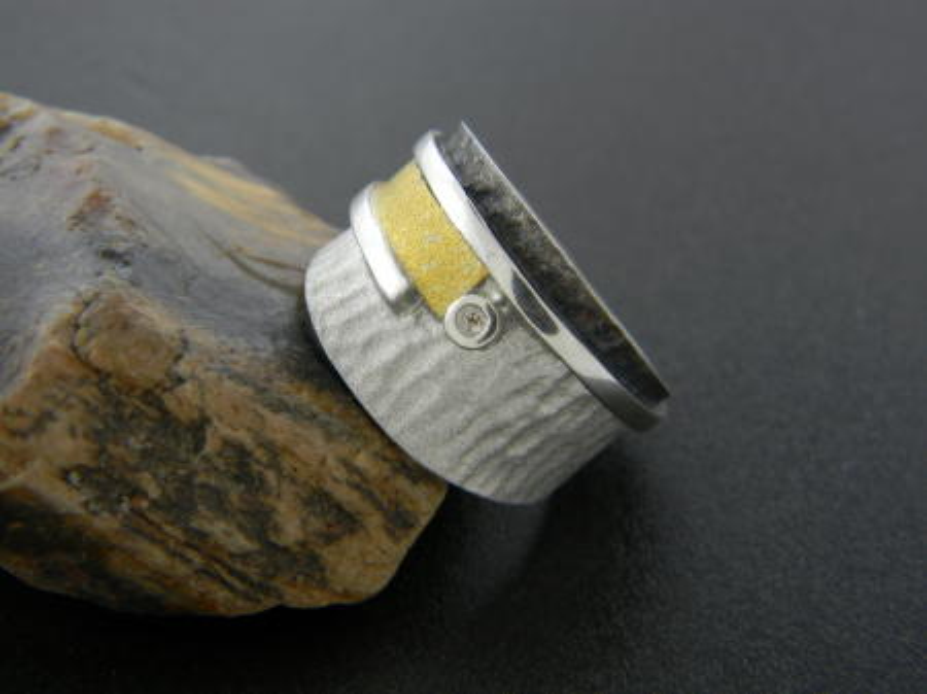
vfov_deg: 17.8
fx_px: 2222
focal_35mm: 83
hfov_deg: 23.6
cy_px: 347
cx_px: 464
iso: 80
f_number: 4.5
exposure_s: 1/70.2
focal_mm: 15.1
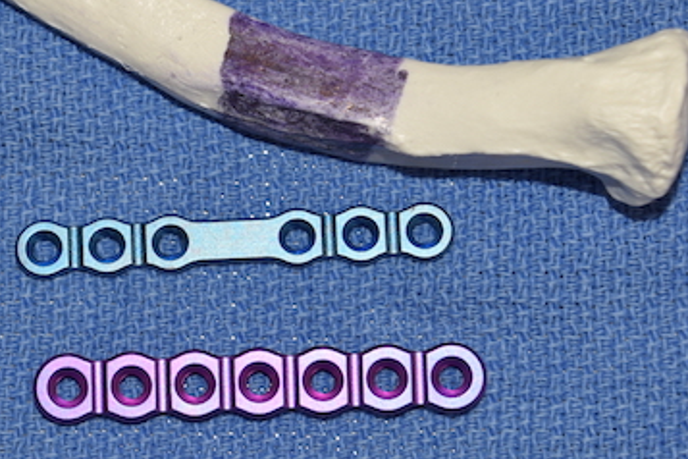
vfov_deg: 9.3
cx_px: 208
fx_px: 2828
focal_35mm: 148
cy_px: 148
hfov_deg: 13.8
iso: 100
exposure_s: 1/60
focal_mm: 44
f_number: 4.8
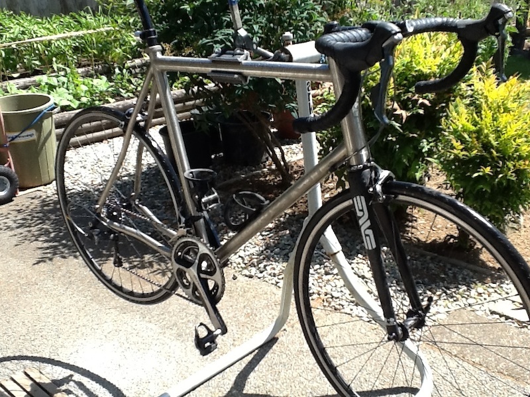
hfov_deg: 42.9
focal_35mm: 44
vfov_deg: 32.9
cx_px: 265
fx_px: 674
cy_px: 198
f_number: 2.4
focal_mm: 2.03
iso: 40
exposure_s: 1/461
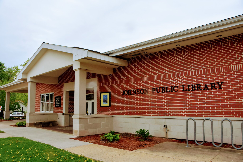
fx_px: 182
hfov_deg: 67.4
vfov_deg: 47.9
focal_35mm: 27
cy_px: 81
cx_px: 122
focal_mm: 18
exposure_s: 1/500
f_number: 11
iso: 800
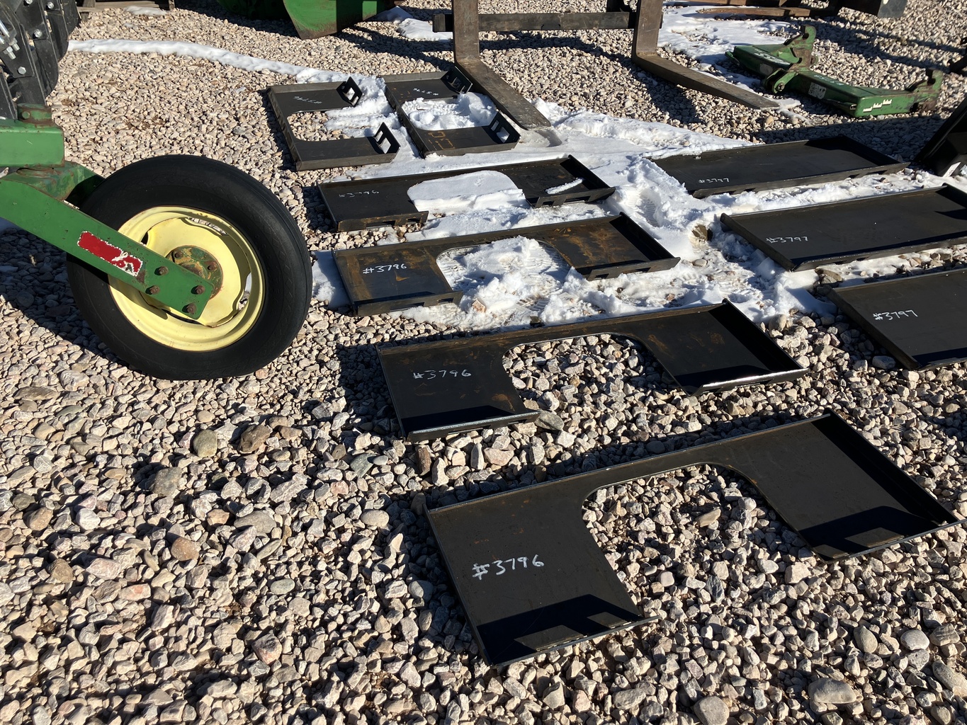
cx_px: 484
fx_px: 782
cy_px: 362
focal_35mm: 28
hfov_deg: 63.4
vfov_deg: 49.8
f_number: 1.8
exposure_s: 1/2703
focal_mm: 3.99
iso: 32
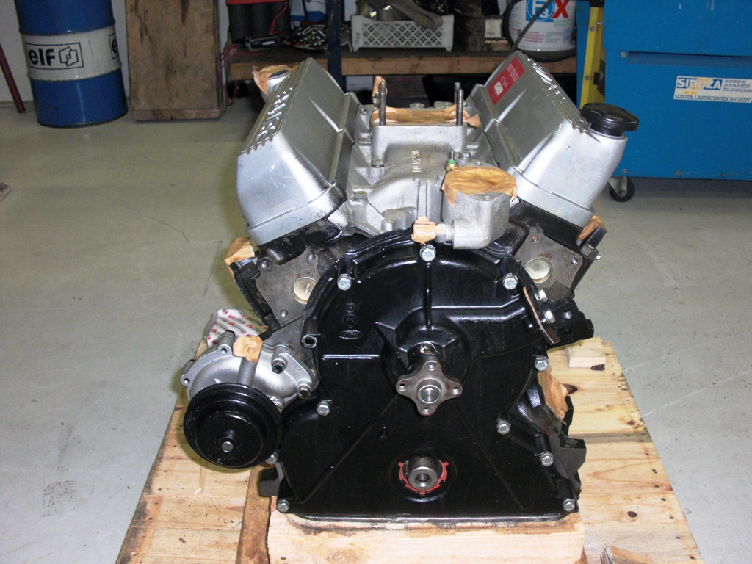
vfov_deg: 39.7
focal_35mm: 36
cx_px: 376
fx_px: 782
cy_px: 282
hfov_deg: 51.4
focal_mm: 6.3
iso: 200
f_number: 2.8
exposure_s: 1/60
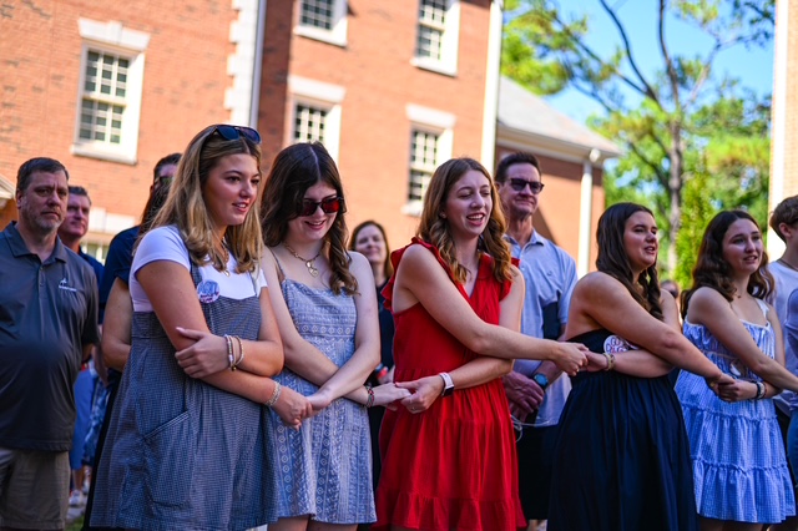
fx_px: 1108
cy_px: 266
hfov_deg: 39.6
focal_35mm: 50
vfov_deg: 27.0
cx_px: 399
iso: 100
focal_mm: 50
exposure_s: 1/1250
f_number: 1.8
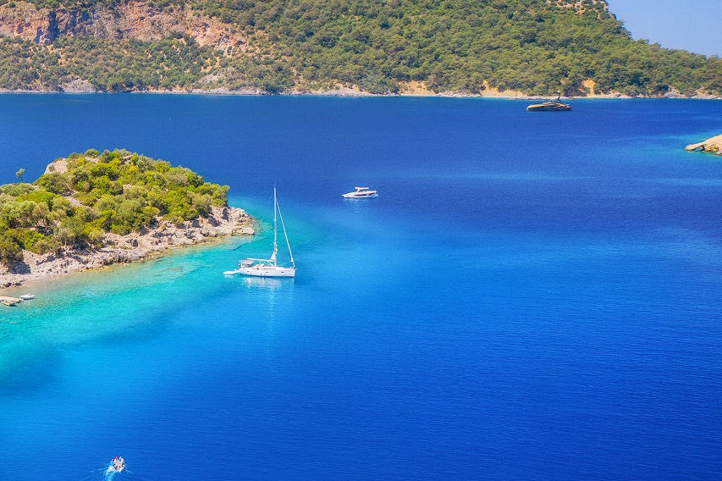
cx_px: -16
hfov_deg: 29.6
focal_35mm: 63
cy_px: 320
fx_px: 1263
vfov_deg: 21.5
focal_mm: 10.26
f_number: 4
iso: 100
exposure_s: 1/240
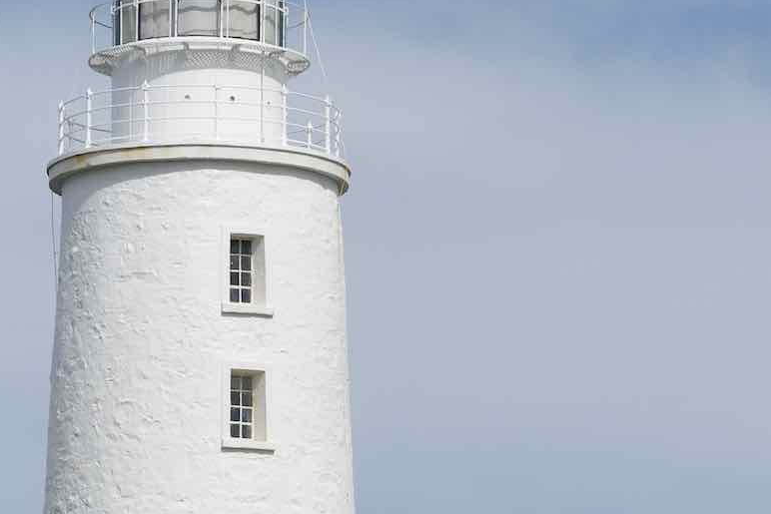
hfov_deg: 3.3
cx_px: 488
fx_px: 13216
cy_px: 385
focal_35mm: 617
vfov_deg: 2.2
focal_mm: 124
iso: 100
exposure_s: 1/1250
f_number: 5.6
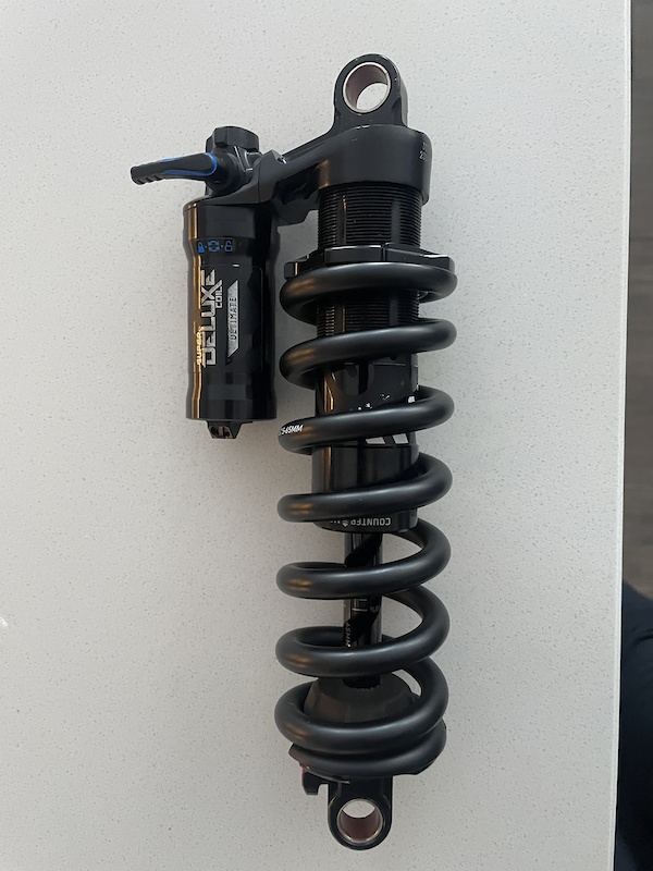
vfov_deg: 67.3
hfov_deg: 53.1
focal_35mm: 26
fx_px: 654
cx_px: 326
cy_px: 436
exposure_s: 1/60
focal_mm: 4.2
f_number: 1.6
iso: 400
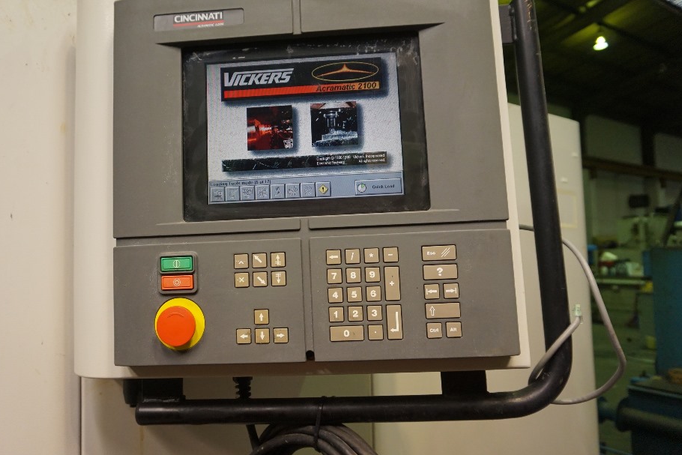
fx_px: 512
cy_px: 208
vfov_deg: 47.9
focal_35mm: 27
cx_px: 305
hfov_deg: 67.2
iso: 1250
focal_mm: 16
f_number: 4
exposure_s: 1/160
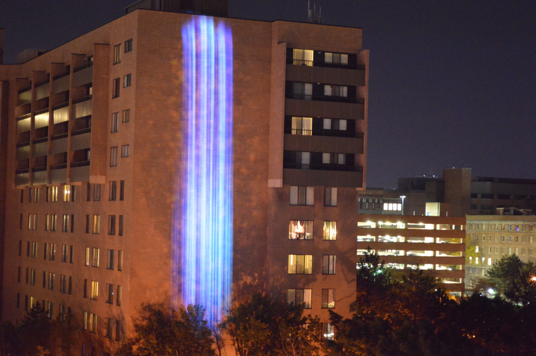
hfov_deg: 24.6
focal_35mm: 82
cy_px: 178
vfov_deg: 16.5
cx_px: 268
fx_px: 1227
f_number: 5.6
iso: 3200
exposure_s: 1/1.6
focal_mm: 55
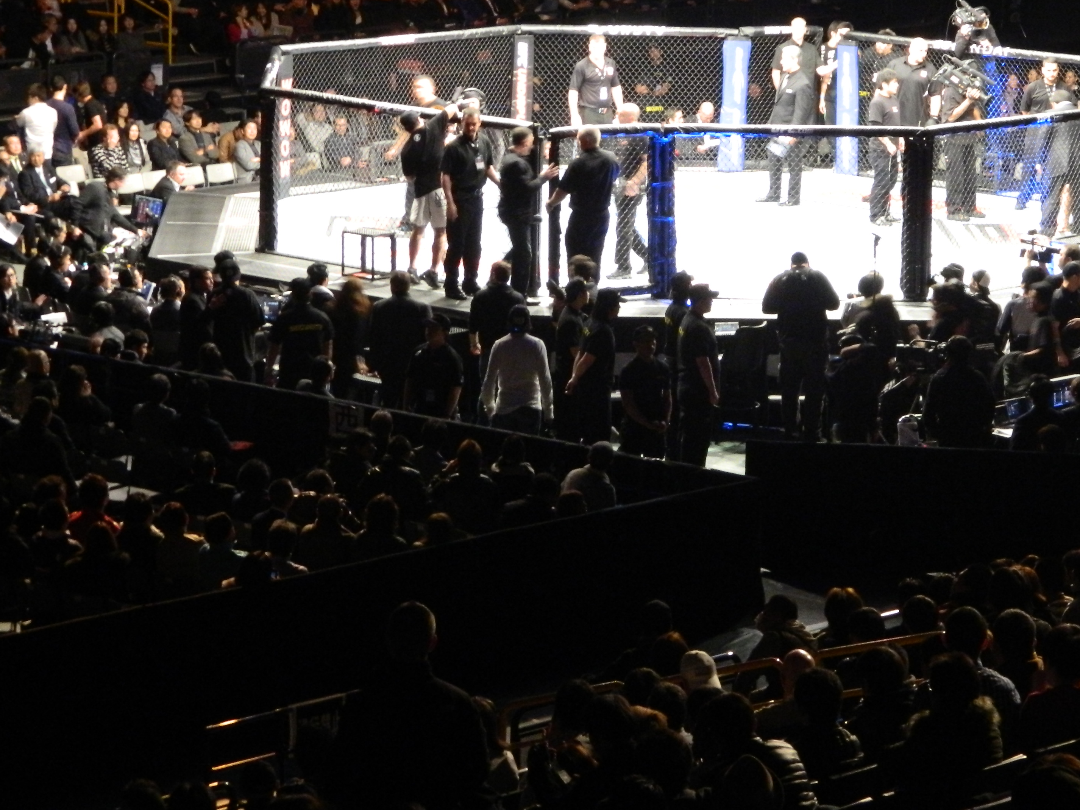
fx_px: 4867
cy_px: 206
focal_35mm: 156
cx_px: 712
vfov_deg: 9.5
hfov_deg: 12.6
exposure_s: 1/10
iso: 400
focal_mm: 18.6
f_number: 4.5
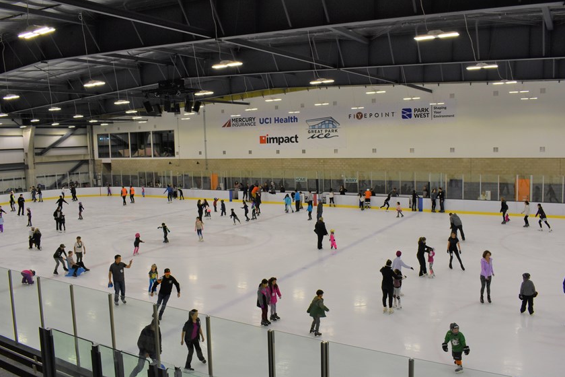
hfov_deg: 60.3
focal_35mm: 31
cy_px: 183
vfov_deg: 42.3
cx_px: 276
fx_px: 486
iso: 800
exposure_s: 1/320
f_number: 8
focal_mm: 20
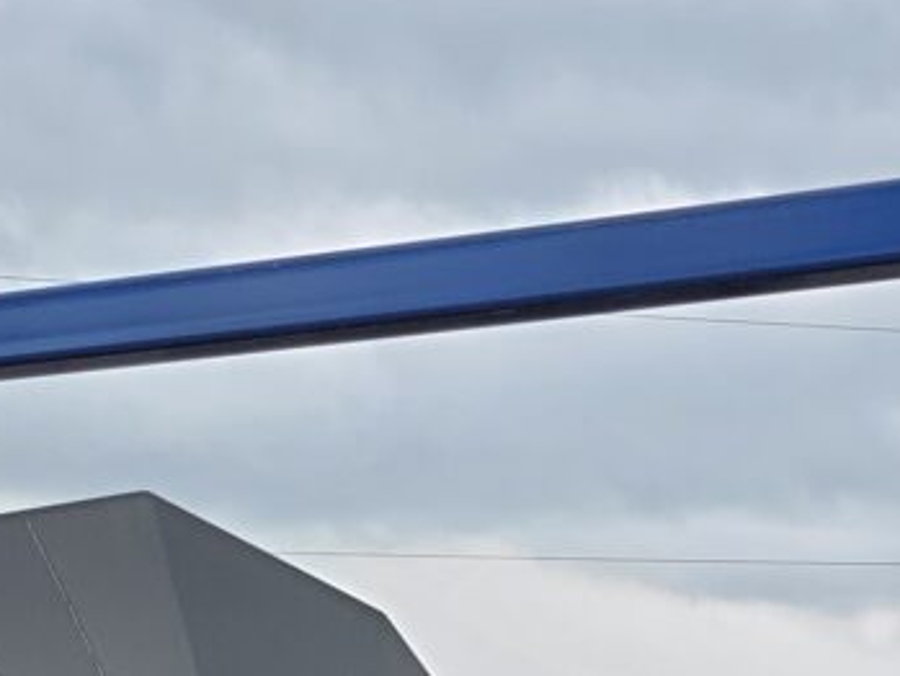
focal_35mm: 132
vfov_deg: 9.6
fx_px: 3433
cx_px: 1738
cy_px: 1757
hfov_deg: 13.1
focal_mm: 6.7
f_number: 1.8
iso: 64
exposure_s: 1/119
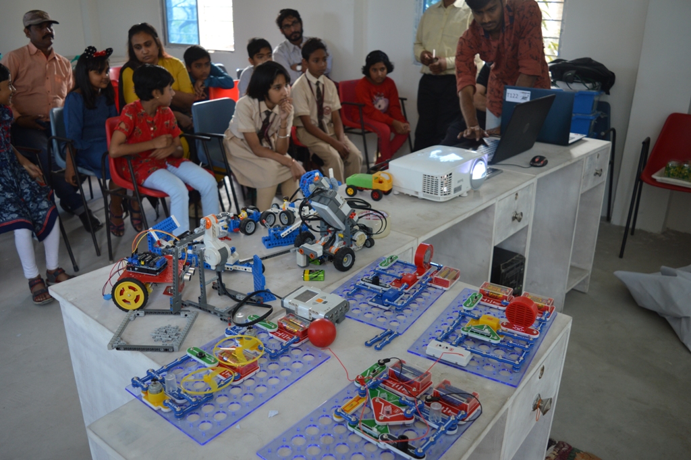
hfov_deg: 62.0
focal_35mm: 30
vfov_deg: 43.5
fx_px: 575
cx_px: 346
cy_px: 230
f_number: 3.8
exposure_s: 1/60
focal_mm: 20
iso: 400
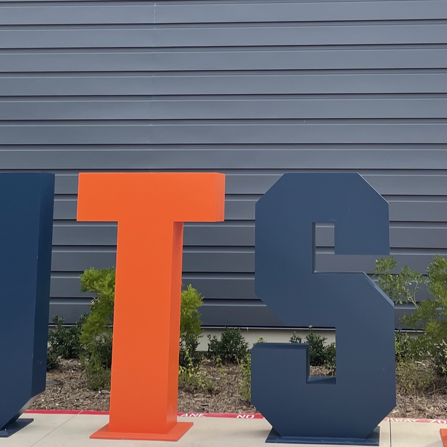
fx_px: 935
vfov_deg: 26.2
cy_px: 61
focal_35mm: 64
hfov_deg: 26.8
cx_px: 288
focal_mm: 4.2
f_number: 1.6
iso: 32
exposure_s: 1/1770
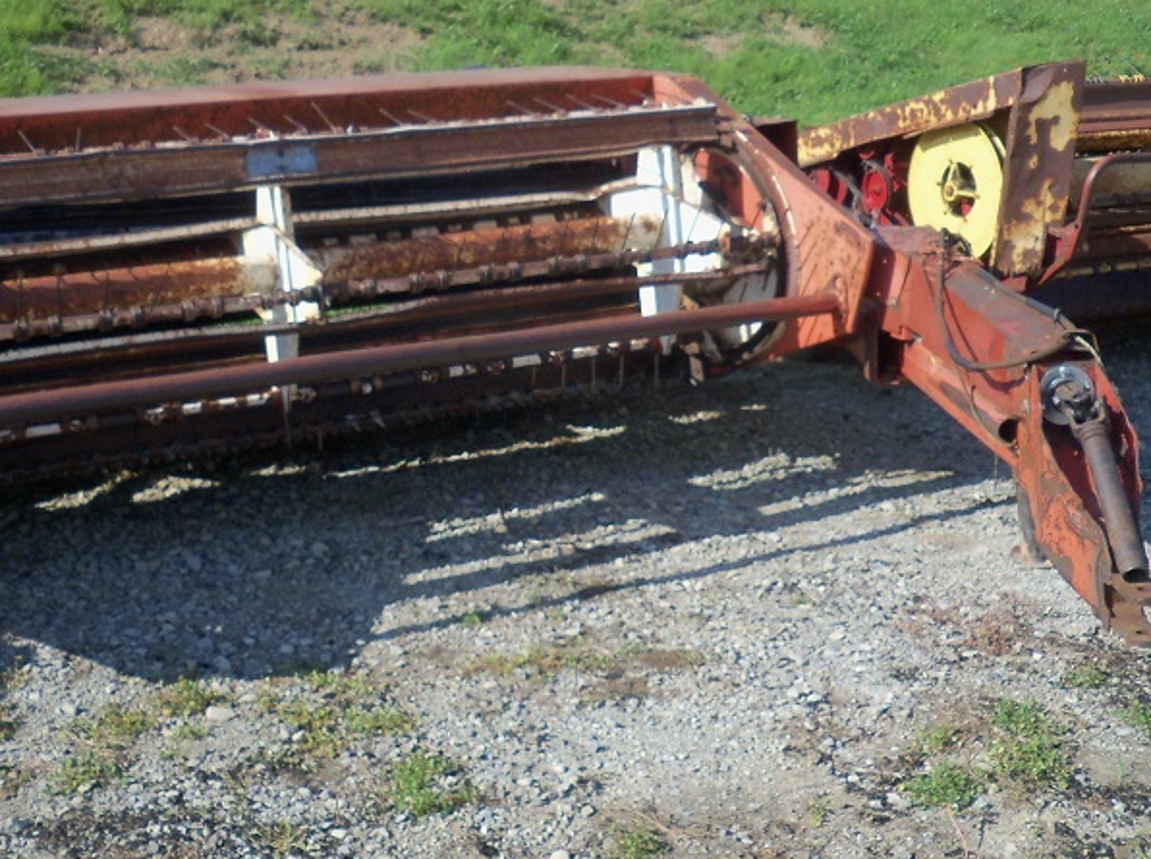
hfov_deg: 37.4
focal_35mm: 51
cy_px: 379
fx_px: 1693
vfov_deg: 28.5
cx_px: 463
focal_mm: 6.3
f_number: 3.5
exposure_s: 1/500
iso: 100
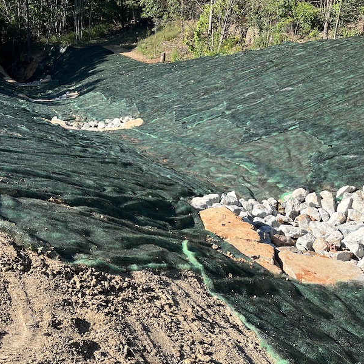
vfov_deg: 36.6
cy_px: 138
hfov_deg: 36.6
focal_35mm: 46
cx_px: 140
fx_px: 547
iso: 50
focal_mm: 5.1
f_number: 1.6
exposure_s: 1/1600
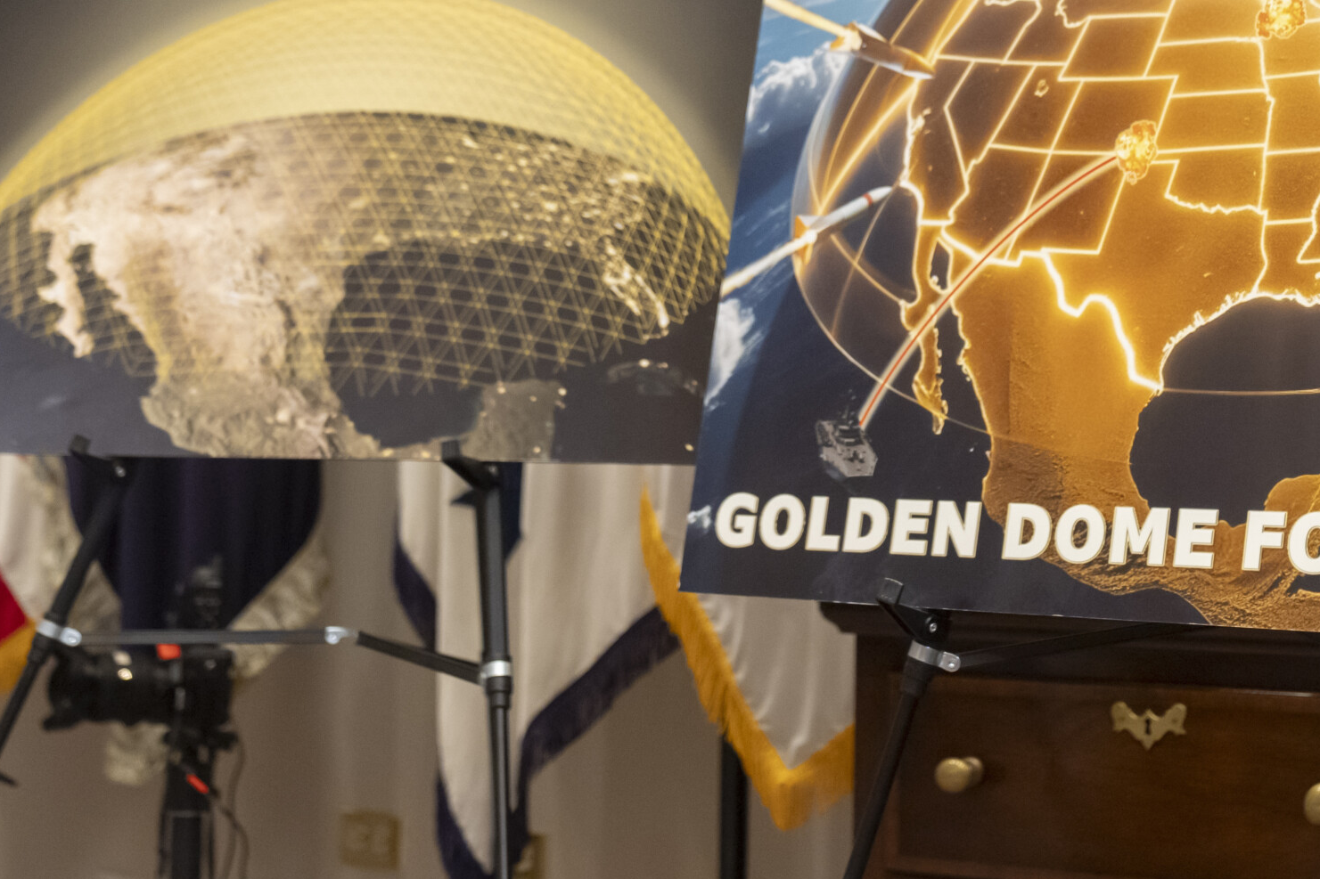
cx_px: 923
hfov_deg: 24.3
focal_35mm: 83
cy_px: 169
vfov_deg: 16.3
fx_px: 3043
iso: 5000
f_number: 2.8
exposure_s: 1/400
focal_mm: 48
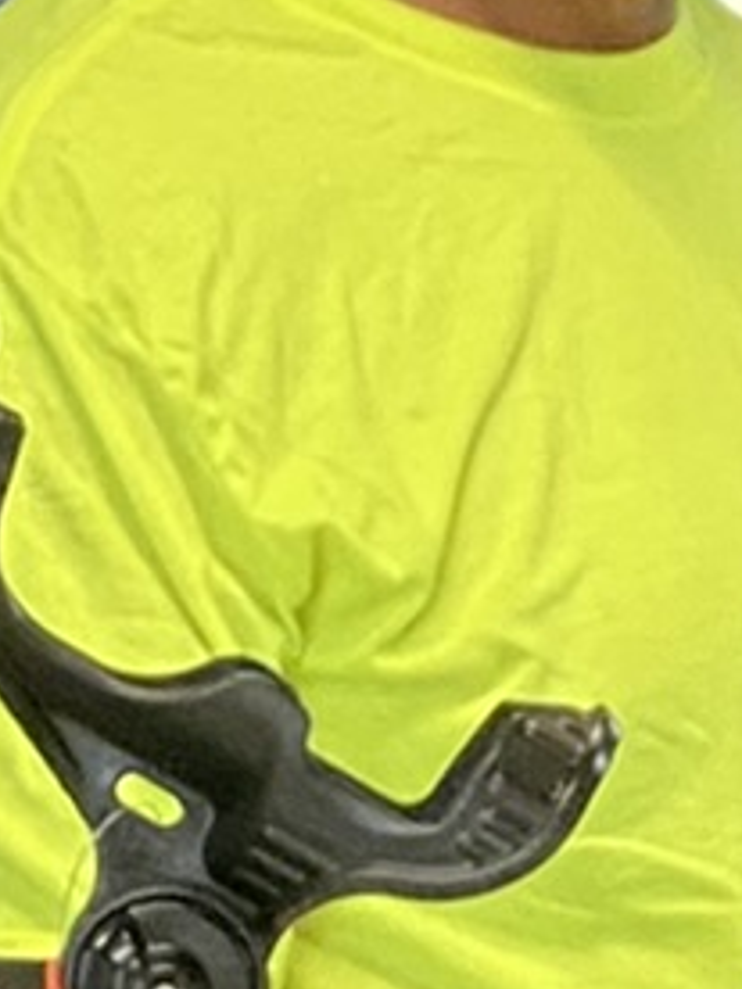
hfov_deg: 3.8
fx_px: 11032
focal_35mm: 386
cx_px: 1821
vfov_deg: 5.0
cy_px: 2232
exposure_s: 1/120
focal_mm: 6
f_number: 2
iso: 100
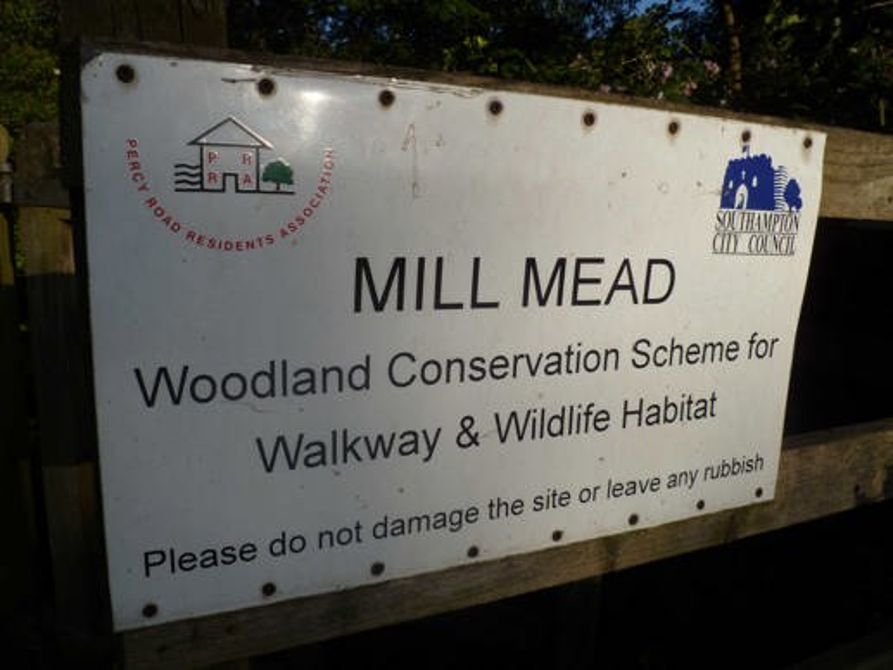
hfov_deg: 63.4
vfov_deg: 49.8
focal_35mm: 28
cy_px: 335
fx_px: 722
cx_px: 446
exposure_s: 1/1300
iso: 80
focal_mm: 5
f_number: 3.3
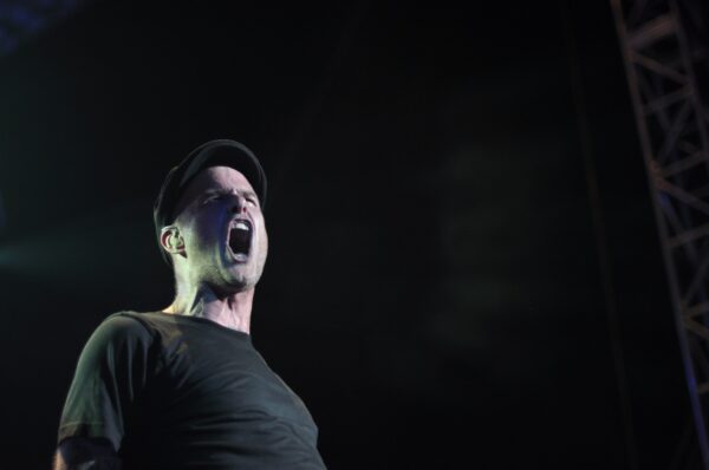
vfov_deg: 18.1
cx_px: 354
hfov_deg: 27.0
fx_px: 1475
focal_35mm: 75
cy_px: 235
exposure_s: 1/320
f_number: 1.8
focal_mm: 50
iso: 400
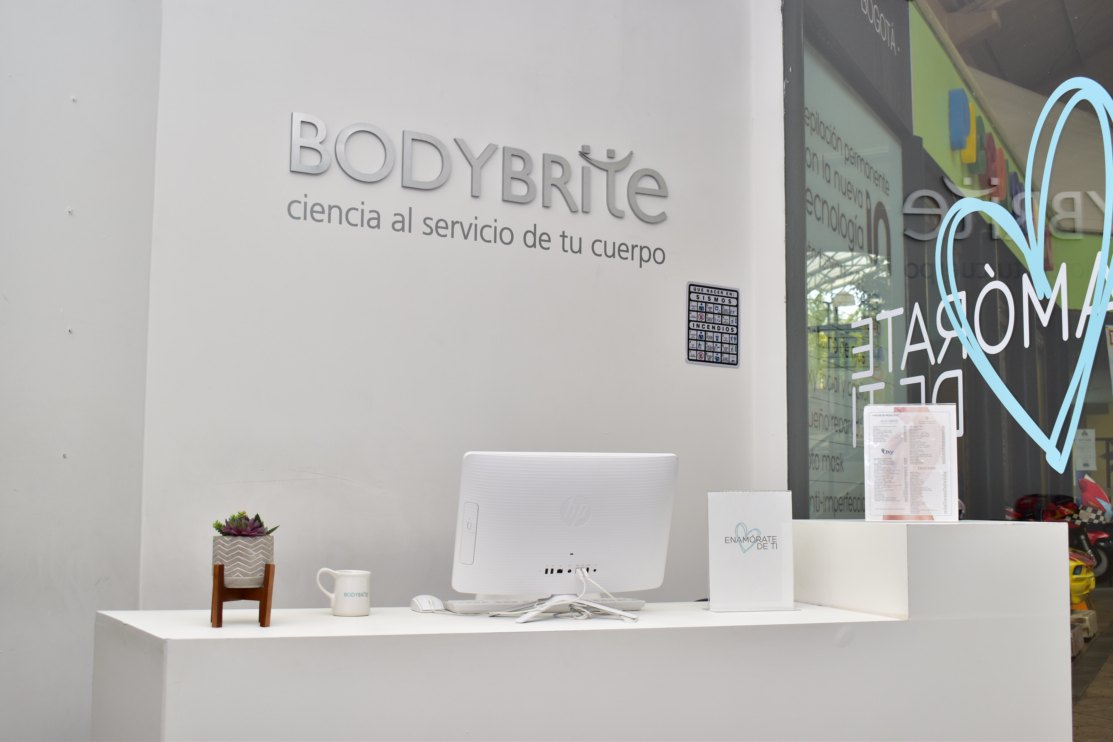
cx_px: 556
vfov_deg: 33.0
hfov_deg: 47.9
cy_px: 371
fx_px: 1252
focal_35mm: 40
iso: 250
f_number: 4.8
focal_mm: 27
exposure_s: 1/125
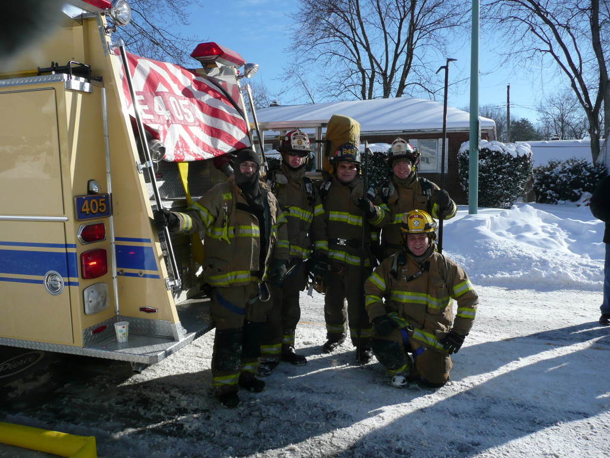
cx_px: 305
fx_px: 493
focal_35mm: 28
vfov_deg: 49.7
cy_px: 229
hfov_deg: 63.4
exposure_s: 1/1000
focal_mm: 4.6
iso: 100
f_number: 3.3
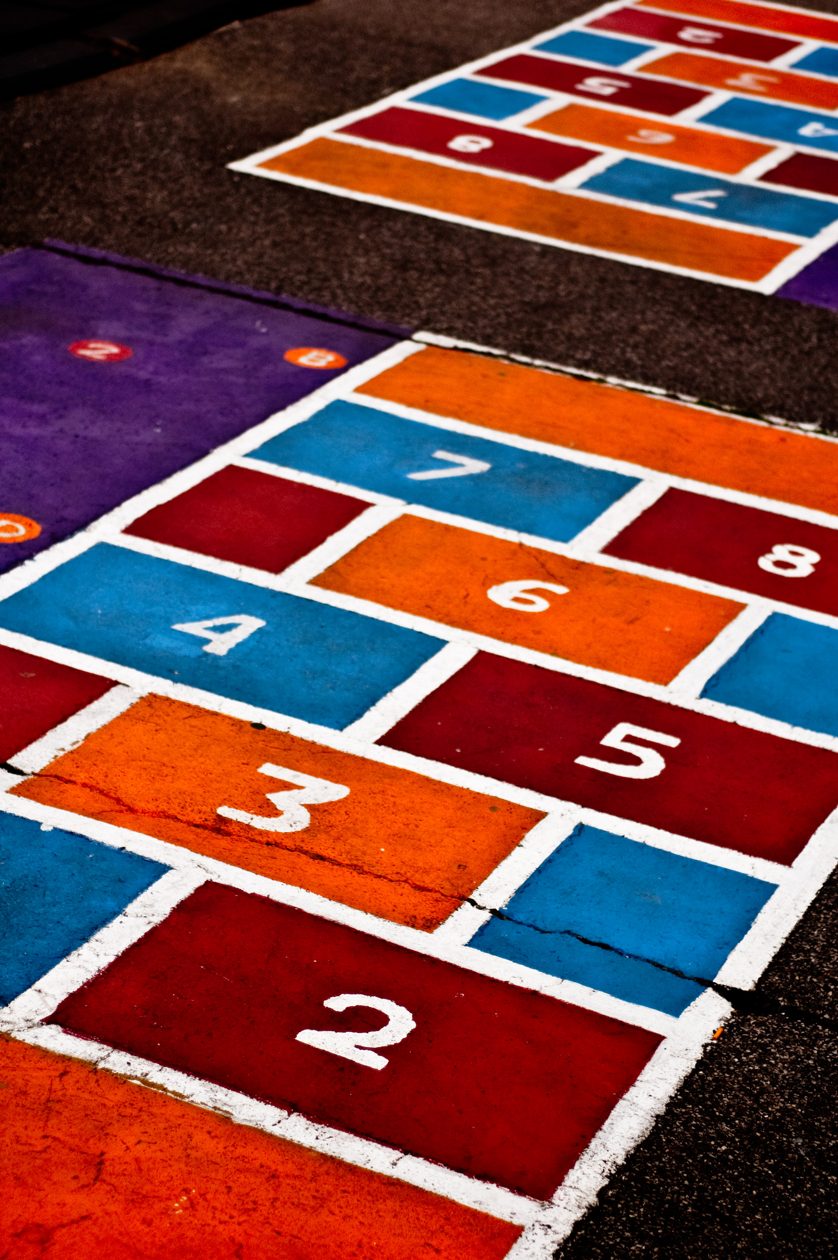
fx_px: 2623
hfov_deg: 18.1
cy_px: 630
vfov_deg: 27.0
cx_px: 419
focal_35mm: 75
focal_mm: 50
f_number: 1.8
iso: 200
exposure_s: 1/500
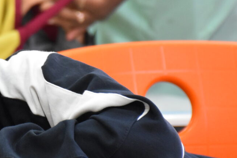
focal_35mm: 320
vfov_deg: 4.3
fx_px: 2107
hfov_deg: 6.4
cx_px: -7
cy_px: 46
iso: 3200
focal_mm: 90
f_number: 5.3
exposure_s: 1/80
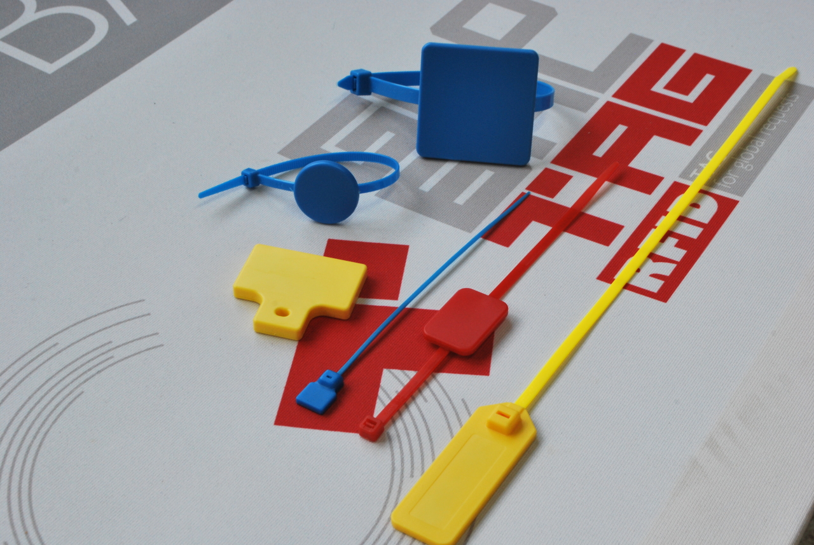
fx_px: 1189
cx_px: 407
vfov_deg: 25.8
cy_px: 272
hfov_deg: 37.8
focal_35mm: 52
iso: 400
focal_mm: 35
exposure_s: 1/10
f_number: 14
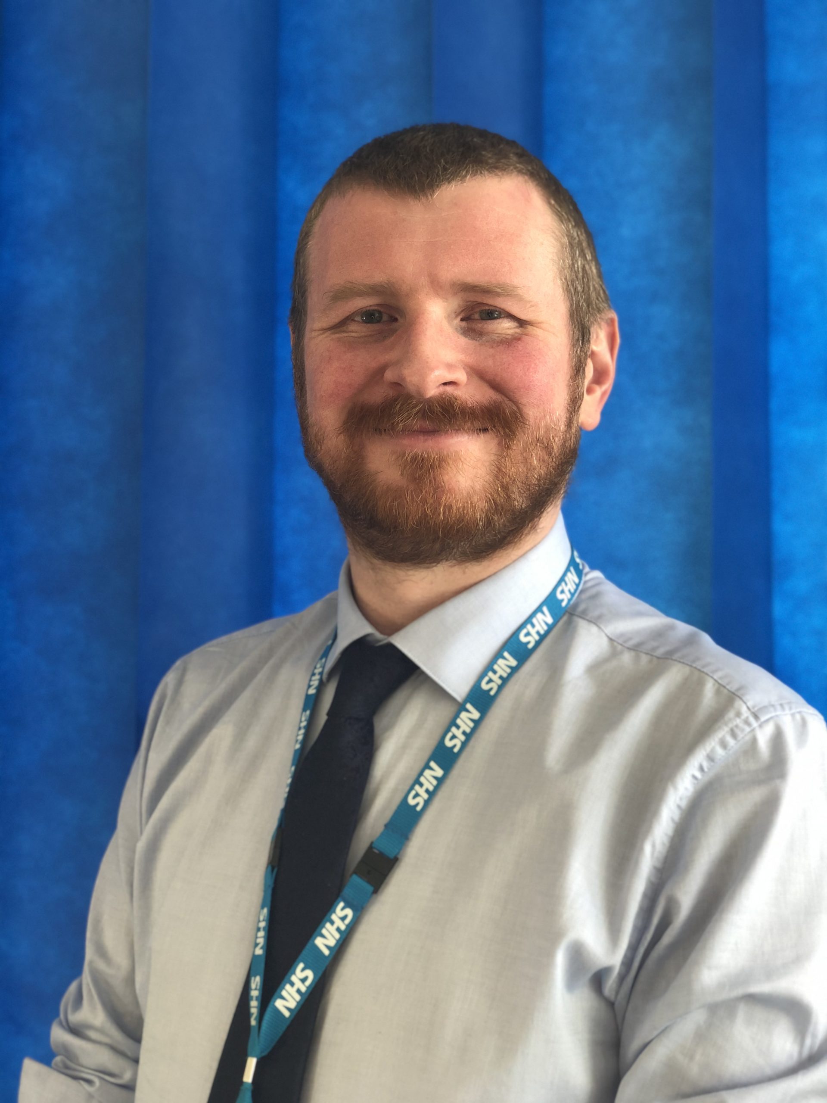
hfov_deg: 28.0
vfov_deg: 36.8
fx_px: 1656
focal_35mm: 52
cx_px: 414
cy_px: 552
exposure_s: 1/50
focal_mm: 6
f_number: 2.4
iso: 50
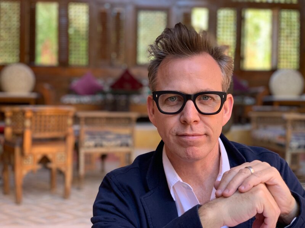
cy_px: 114
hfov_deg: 36.8
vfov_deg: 28.0
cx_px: 152
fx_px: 458
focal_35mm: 52
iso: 80
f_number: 2.4
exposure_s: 1/122
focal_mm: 6
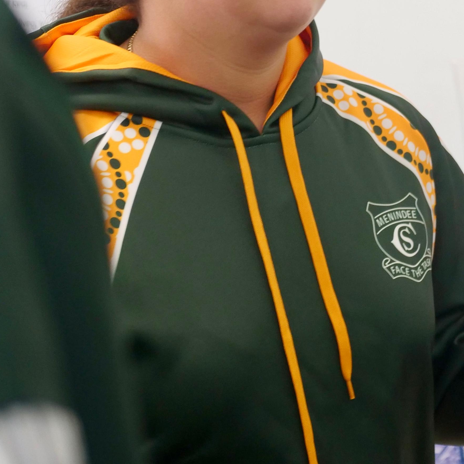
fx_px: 2669
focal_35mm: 176
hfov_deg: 9.7
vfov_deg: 9.9
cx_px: 612
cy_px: 86
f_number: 2.8
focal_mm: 35
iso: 640
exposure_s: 1/80
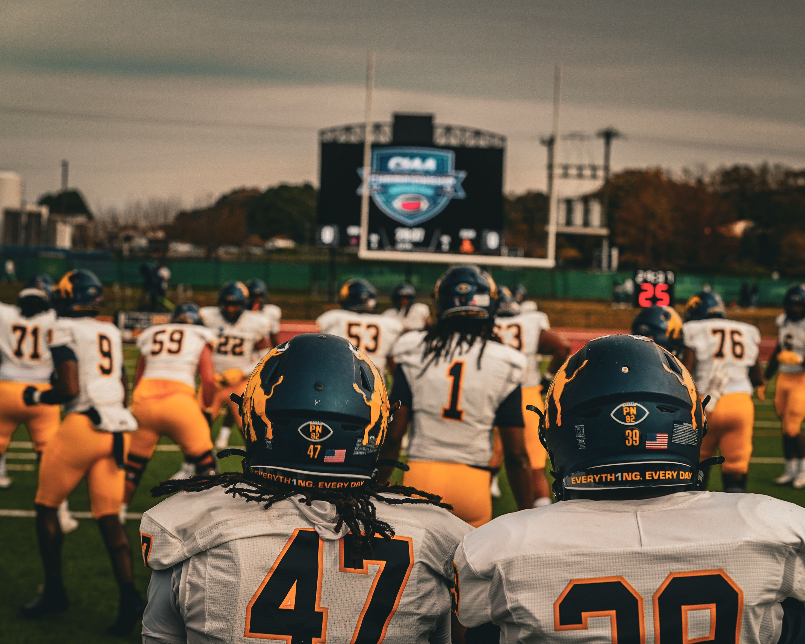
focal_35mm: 57
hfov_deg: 33.0
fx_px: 1358
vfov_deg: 26.7
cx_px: 389
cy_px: 319
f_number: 4
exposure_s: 1/160
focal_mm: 50
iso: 640
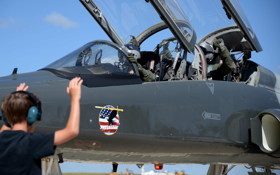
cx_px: 124
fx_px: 748
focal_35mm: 98
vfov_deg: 13.3
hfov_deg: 21.2
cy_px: 71
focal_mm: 86
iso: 200
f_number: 4
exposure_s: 1/2500
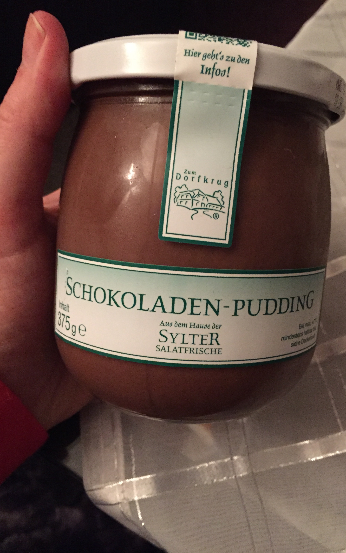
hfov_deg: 40.4
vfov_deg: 61.2
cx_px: 206
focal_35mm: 31
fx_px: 468
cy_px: 275
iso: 400
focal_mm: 4.15
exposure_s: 1/17
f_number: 2.2
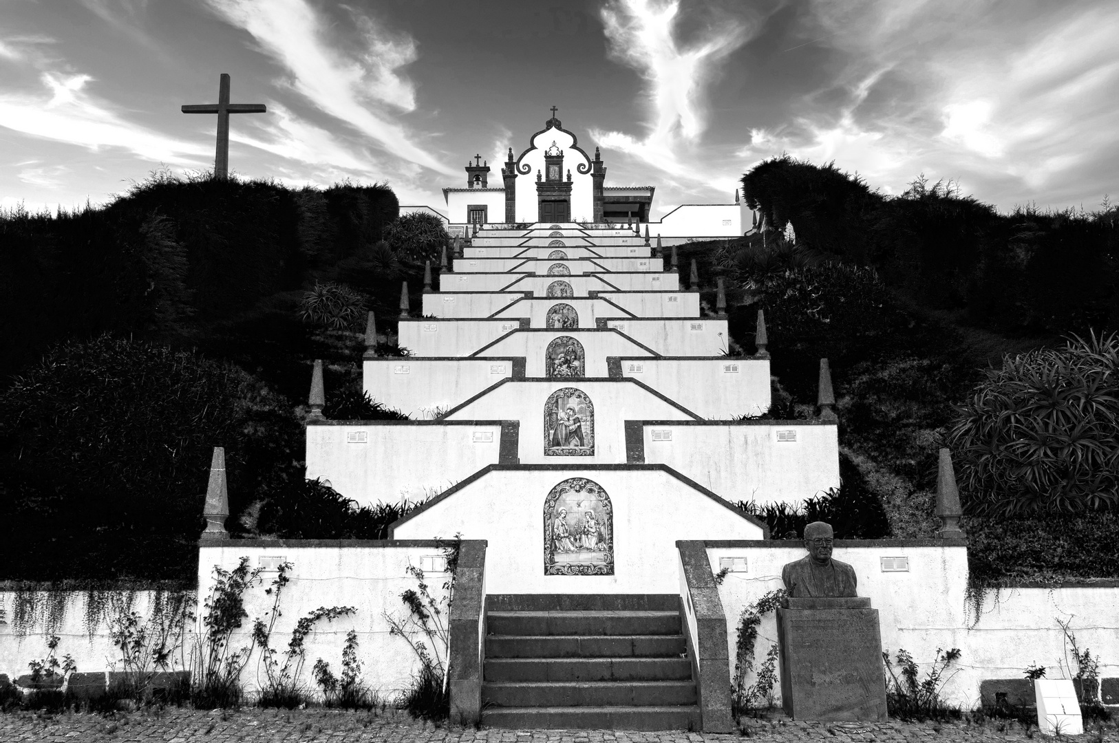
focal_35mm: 36
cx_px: 560
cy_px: 372
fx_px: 1118
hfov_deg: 53.2
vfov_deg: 36.8
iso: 200
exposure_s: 1/400
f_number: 10
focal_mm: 24
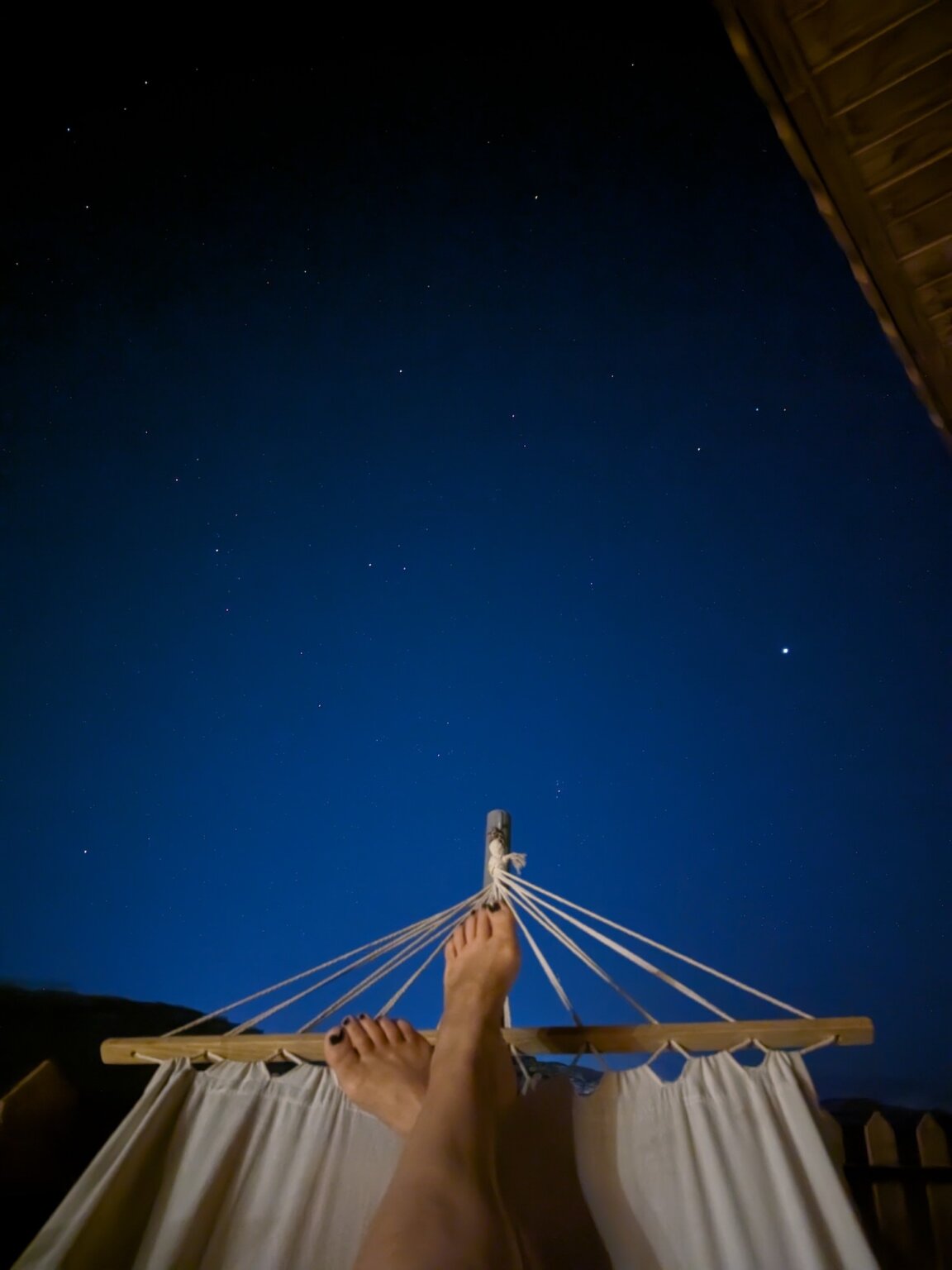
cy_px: 635
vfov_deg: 71.6
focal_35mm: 24
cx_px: 476
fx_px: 880
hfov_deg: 56.8
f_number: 1.85
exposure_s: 1/3
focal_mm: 6.81
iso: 20506
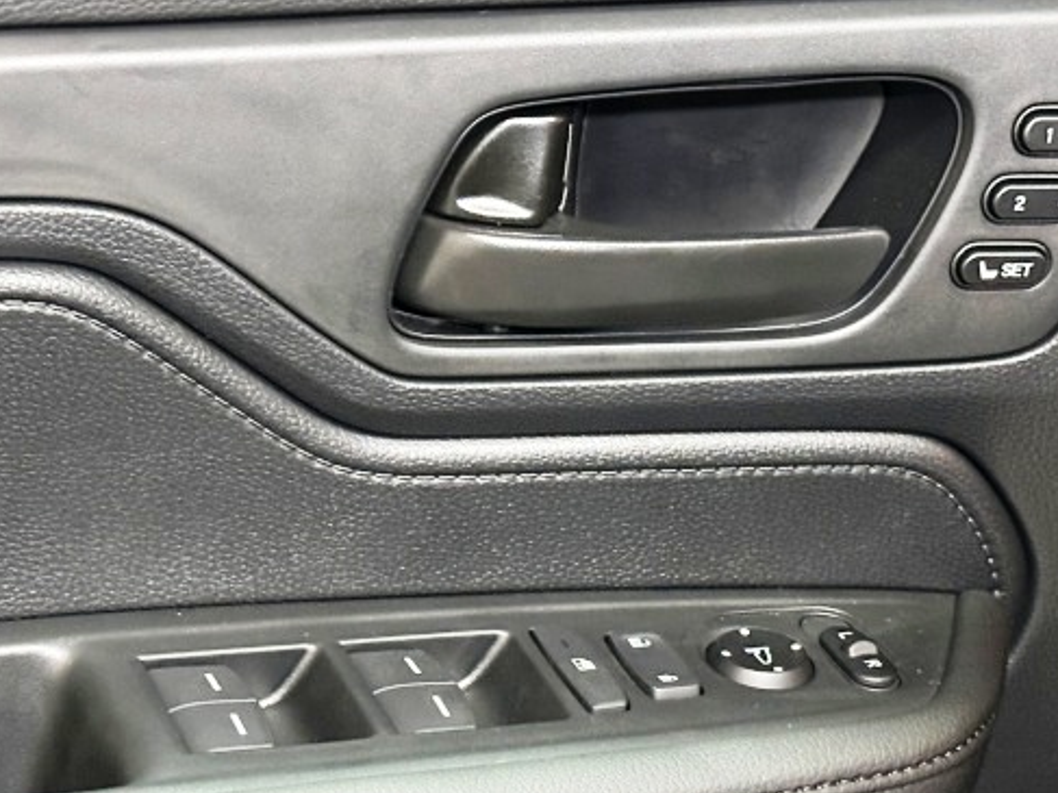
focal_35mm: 101
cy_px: 682
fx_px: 3086
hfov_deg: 19.4
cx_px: 613
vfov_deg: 14.5
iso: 640
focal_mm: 6.86
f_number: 1.78
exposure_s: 1/24
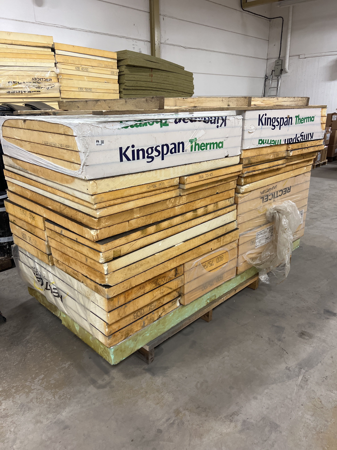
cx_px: 168
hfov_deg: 53.1
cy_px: 225
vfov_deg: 67.3
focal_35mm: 26
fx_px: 337
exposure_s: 1/50
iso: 160
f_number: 1.5
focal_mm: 5.7
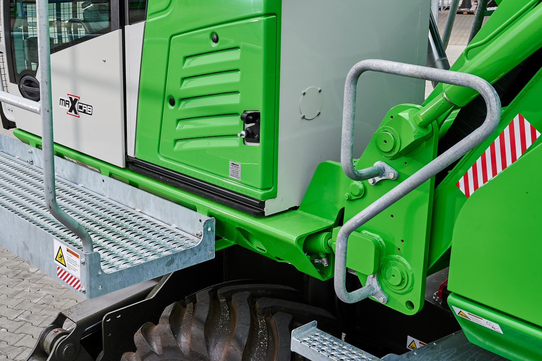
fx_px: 753
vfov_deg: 26.9
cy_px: 125
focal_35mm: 50
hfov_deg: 39.2
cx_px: 187
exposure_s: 1/80
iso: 100
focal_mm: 33
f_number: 10
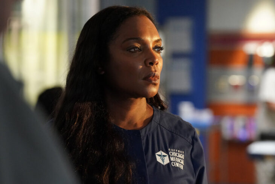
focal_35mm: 165
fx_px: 1261
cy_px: 92
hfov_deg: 12.5
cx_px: 138
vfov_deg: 8.3
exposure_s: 1/160
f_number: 5
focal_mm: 165
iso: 8000
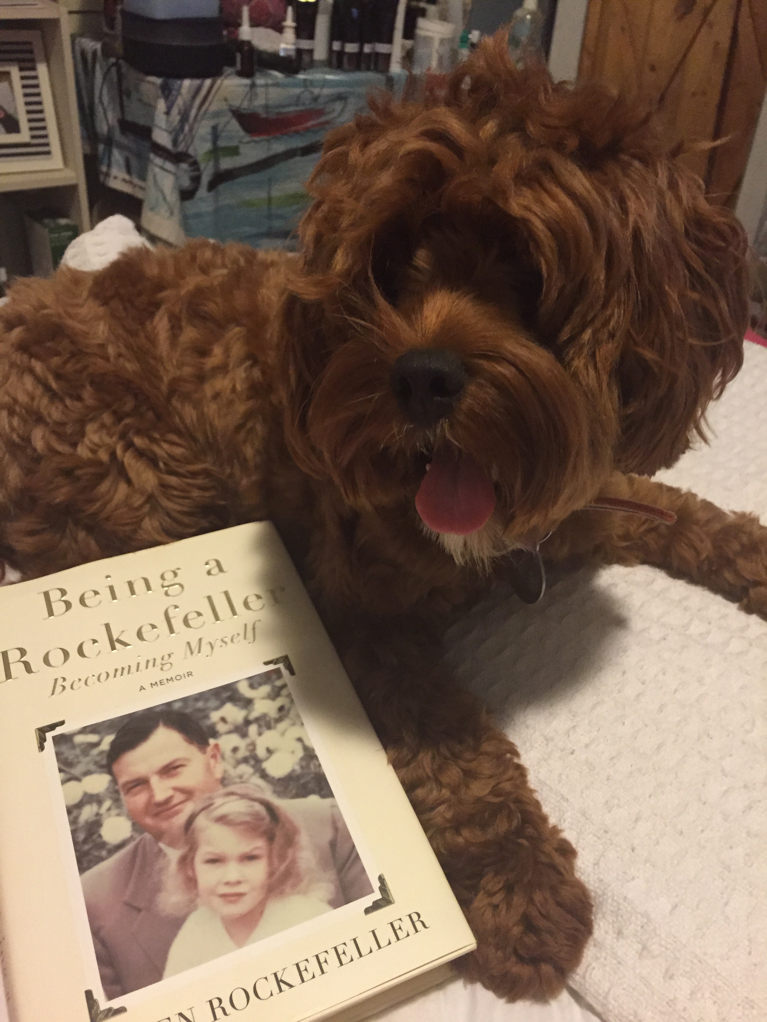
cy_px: 511
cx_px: 384
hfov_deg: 48.2
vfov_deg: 61.7
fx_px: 857
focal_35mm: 29
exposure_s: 1/15
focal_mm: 4.15
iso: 250
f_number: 2.2
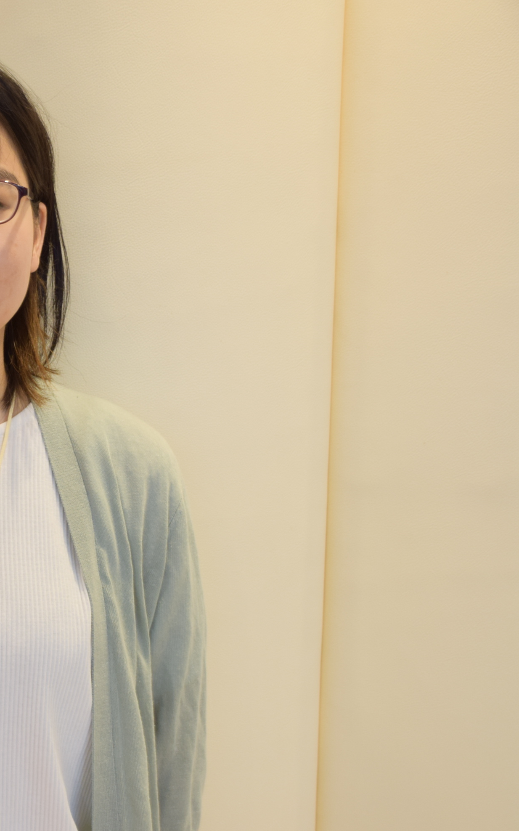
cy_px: 420
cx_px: -74
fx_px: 1154
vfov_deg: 39.6
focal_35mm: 51
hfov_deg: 23.5
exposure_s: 1/40
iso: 400
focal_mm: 22
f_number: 4.5
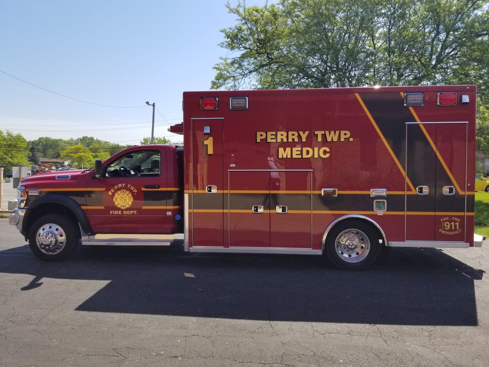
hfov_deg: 67.3
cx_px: 244
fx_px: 367
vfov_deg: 53.1
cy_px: 184
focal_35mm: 26
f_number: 1.7
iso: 50
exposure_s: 1/2256
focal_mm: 4.25
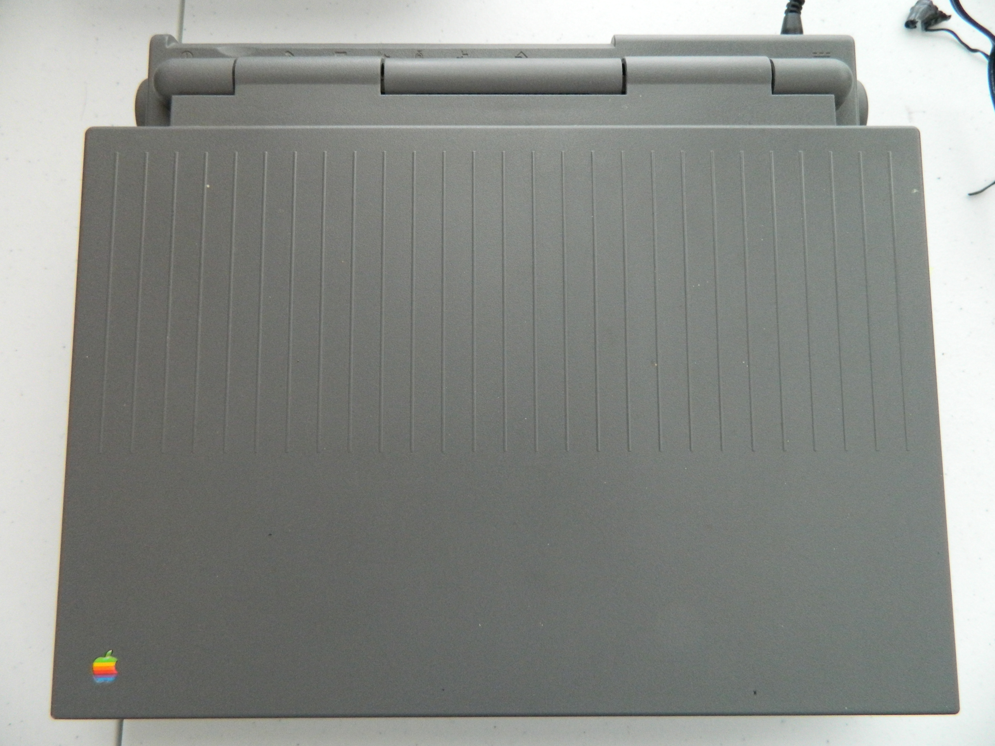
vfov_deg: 54.9
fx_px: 719
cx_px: 498
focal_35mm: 25
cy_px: 373
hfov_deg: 69.4
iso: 400
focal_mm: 4.5
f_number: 3.1
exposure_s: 1/30
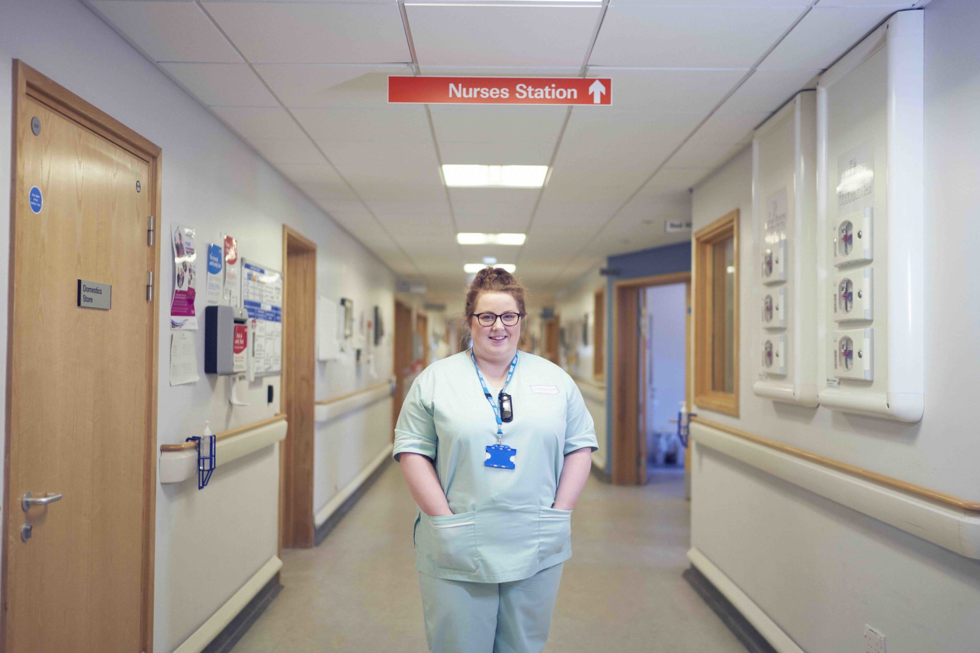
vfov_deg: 37.9
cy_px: 326
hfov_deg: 54.4
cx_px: 490
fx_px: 953
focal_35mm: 35
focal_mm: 35
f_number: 1.4
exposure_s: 1/640
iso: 800
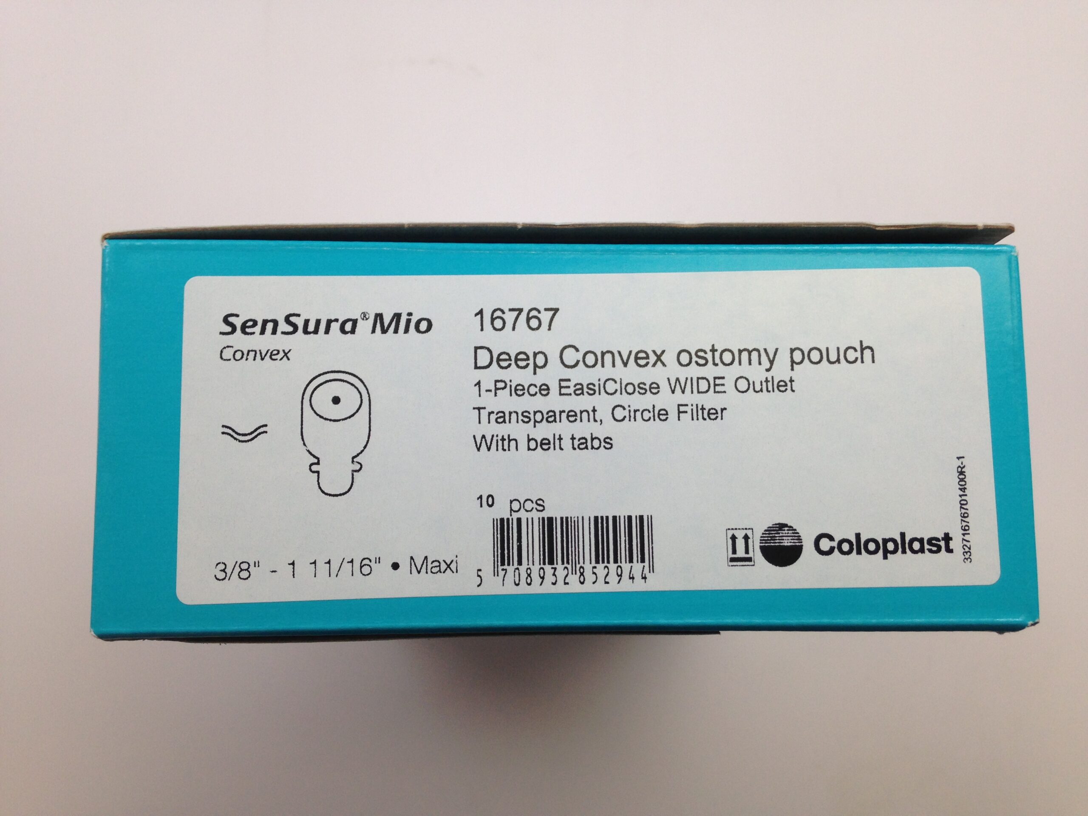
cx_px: 544
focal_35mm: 33
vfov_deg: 42.9
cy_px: 408
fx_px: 1037
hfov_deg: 55.4
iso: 64
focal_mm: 4.12
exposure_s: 1/60
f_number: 2.4
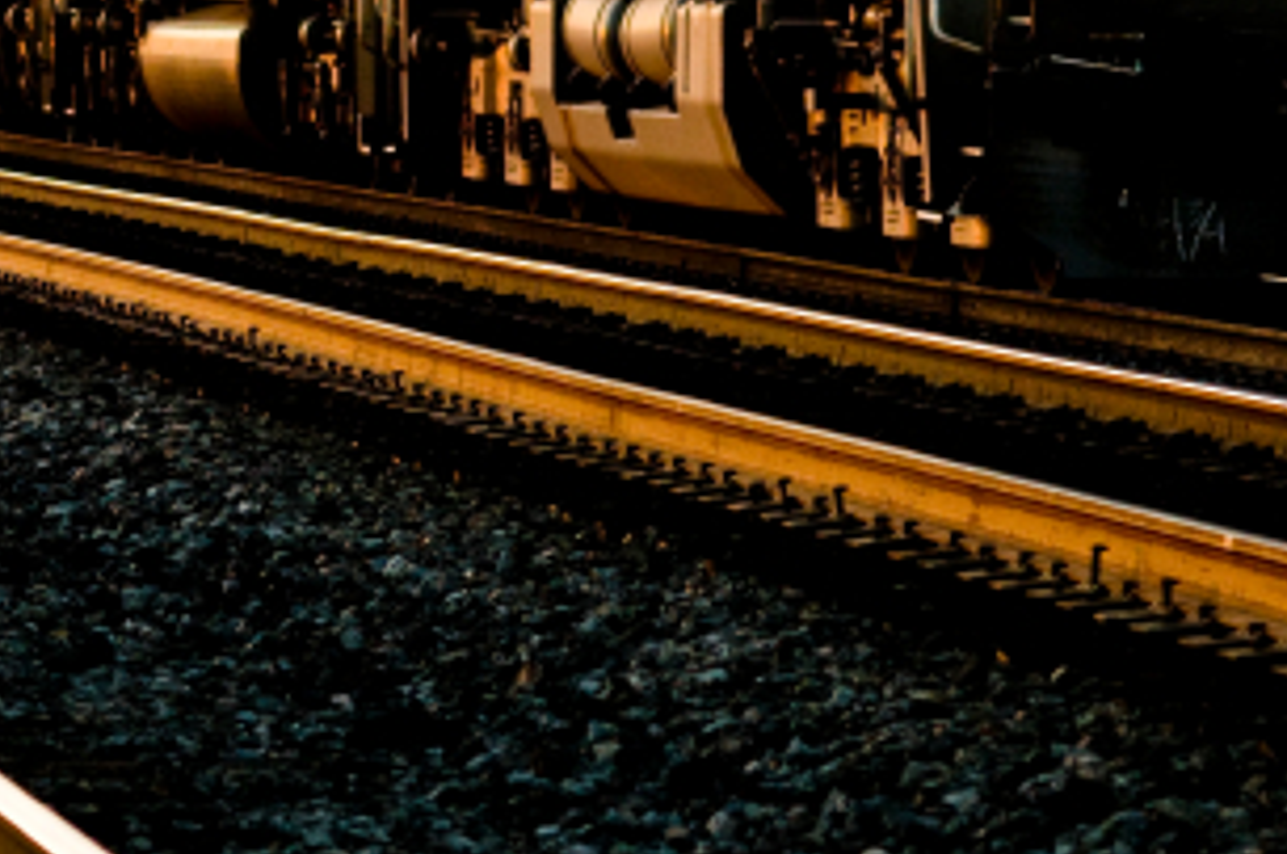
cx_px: 132
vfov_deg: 3.9
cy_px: -172
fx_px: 12649
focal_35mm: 354
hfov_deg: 5.8
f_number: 4.5
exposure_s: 1/320
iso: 200
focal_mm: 85
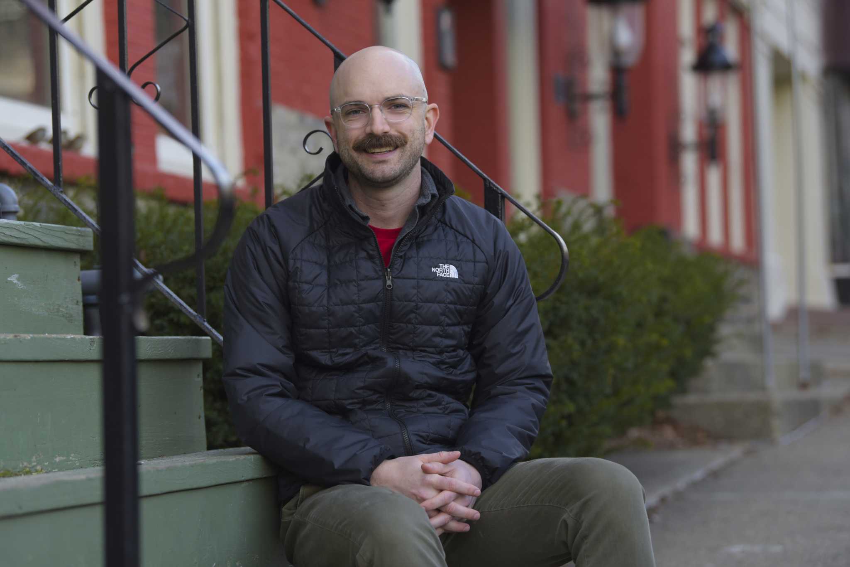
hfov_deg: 18.6
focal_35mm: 110
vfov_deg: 12.5
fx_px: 2598
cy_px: 284
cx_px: 425
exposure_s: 1/160
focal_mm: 110
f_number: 4
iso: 400
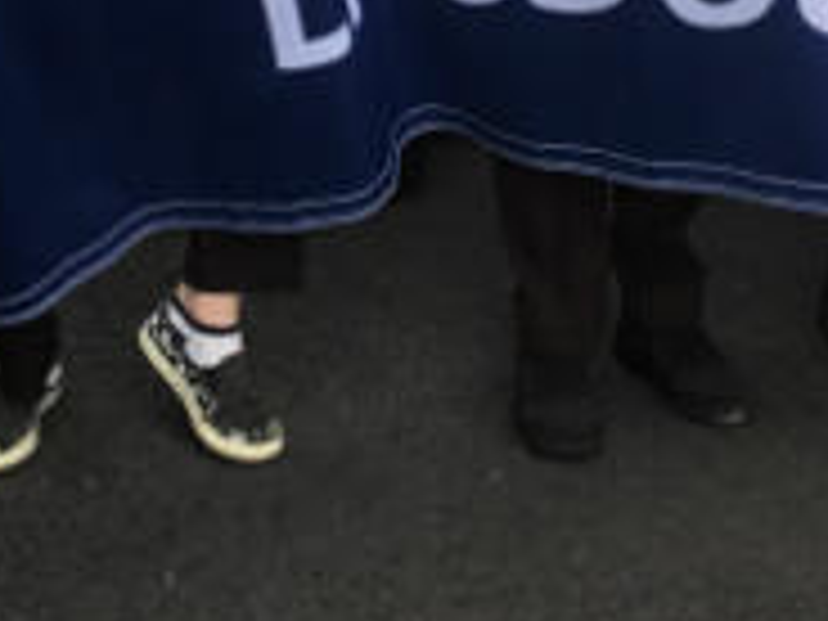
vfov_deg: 10.6
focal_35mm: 135
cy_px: -310
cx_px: 616
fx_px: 3229
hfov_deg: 14.6
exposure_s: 1/100
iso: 32
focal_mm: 3.3
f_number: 2.4
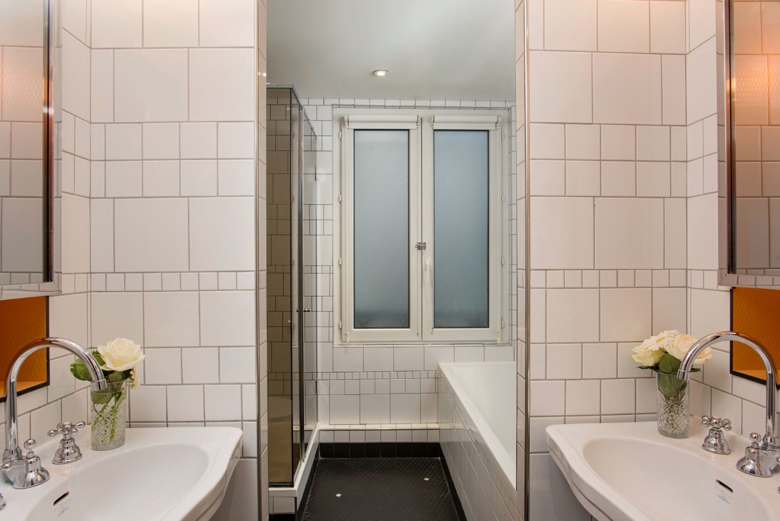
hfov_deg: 84.0
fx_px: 433
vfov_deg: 62.0
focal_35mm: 20
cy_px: 260
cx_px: 390
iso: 64
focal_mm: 20
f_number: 9
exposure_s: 1/3
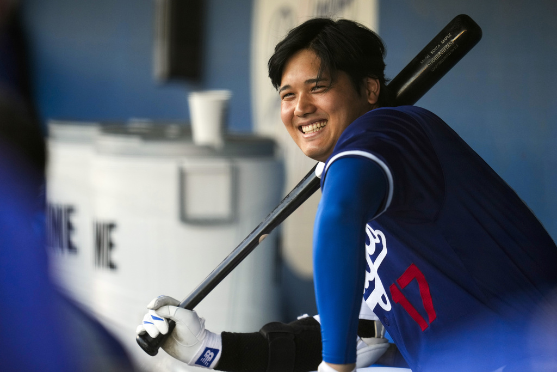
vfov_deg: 3.4
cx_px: 278
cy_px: 186
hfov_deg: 5.2
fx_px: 6189
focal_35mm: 400
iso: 1000
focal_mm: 400
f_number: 2.8
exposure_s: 1/640
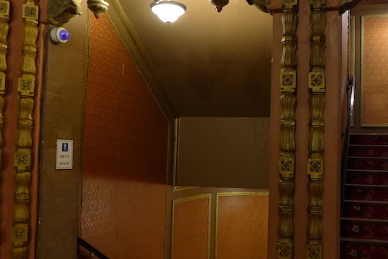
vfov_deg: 35.9
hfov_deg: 49.7
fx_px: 399
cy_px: 138
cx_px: 293
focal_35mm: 37
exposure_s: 1/15
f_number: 1.4
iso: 400
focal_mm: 4.7
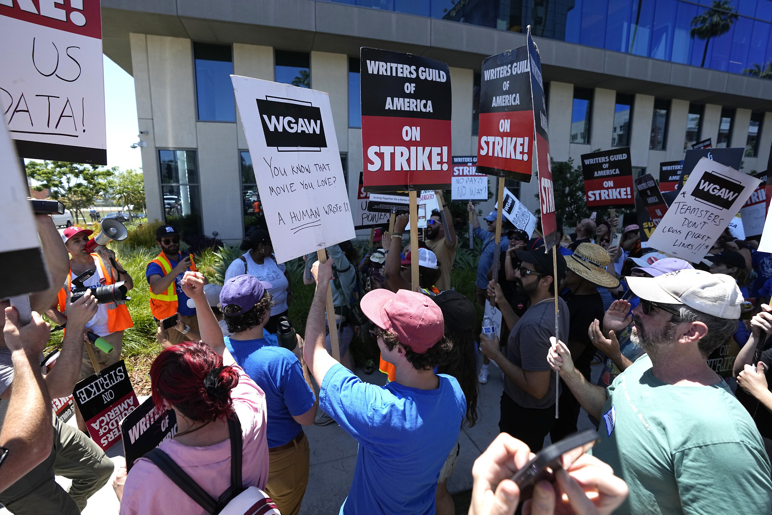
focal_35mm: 16
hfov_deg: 96.7
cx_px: 386
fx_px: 343
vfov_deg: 73.7
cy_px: 258
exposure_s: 1/2000
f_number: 4.5
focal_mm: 16
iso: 640
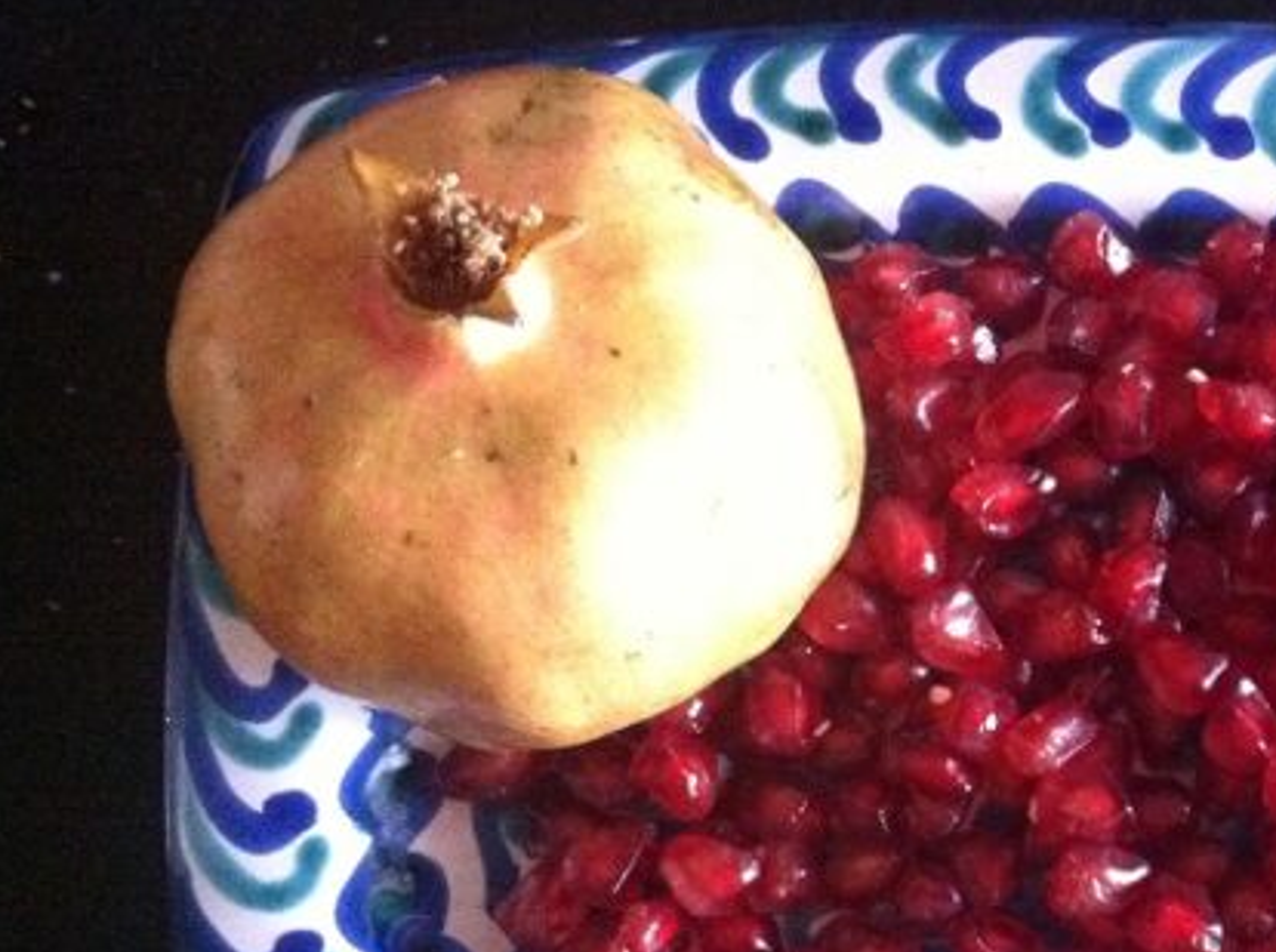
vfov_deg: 22.4
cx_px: 1171
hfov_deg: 28.6
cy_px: 681
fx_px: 2392
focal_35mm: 65
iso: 1000
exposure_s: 1/15
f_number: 2.8
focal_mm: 3.85
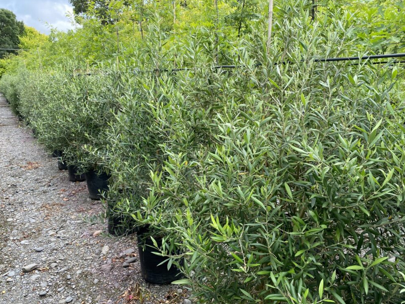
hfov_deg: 65.3
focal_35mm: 27
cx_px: 202
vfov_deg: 51.4
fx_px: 316
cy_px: 155
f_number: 1.8
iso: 32
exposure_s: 1/620
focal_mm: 4.25
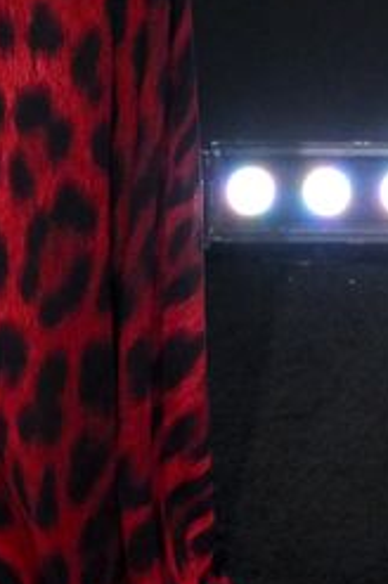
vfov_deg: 7.4
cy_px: -445
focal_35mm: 271
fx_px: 4393
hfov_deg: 5.1
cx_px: 62
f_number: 4
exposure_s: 1/320
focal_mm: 58
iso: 4000
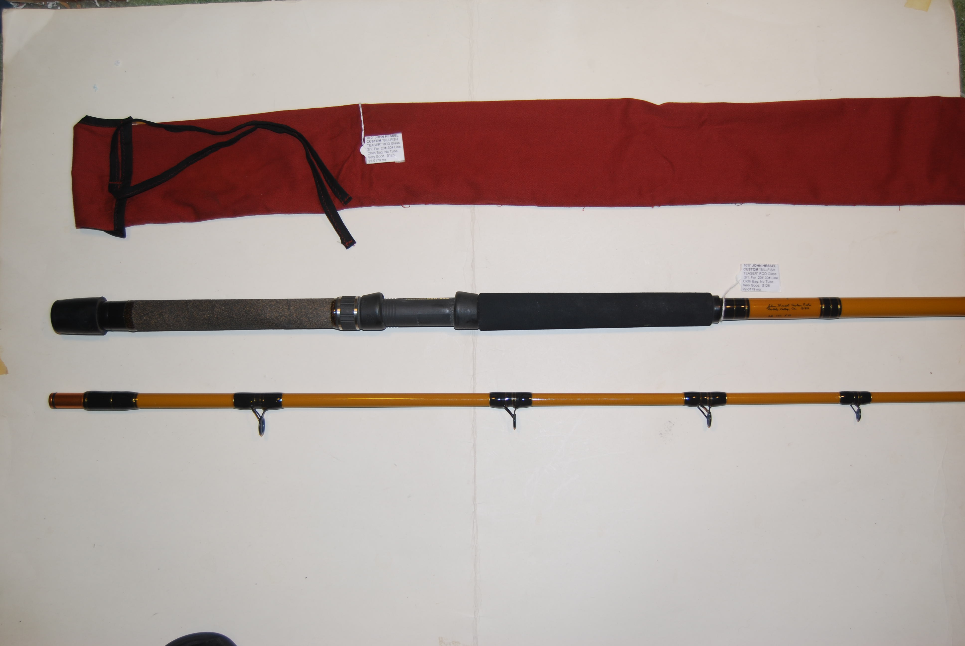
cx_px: 482
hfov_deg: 49.5
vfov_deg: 34.3
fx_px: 1047
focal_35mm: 39
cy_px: 323
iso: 100
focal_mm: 26
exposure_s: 1/60
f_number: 4.2
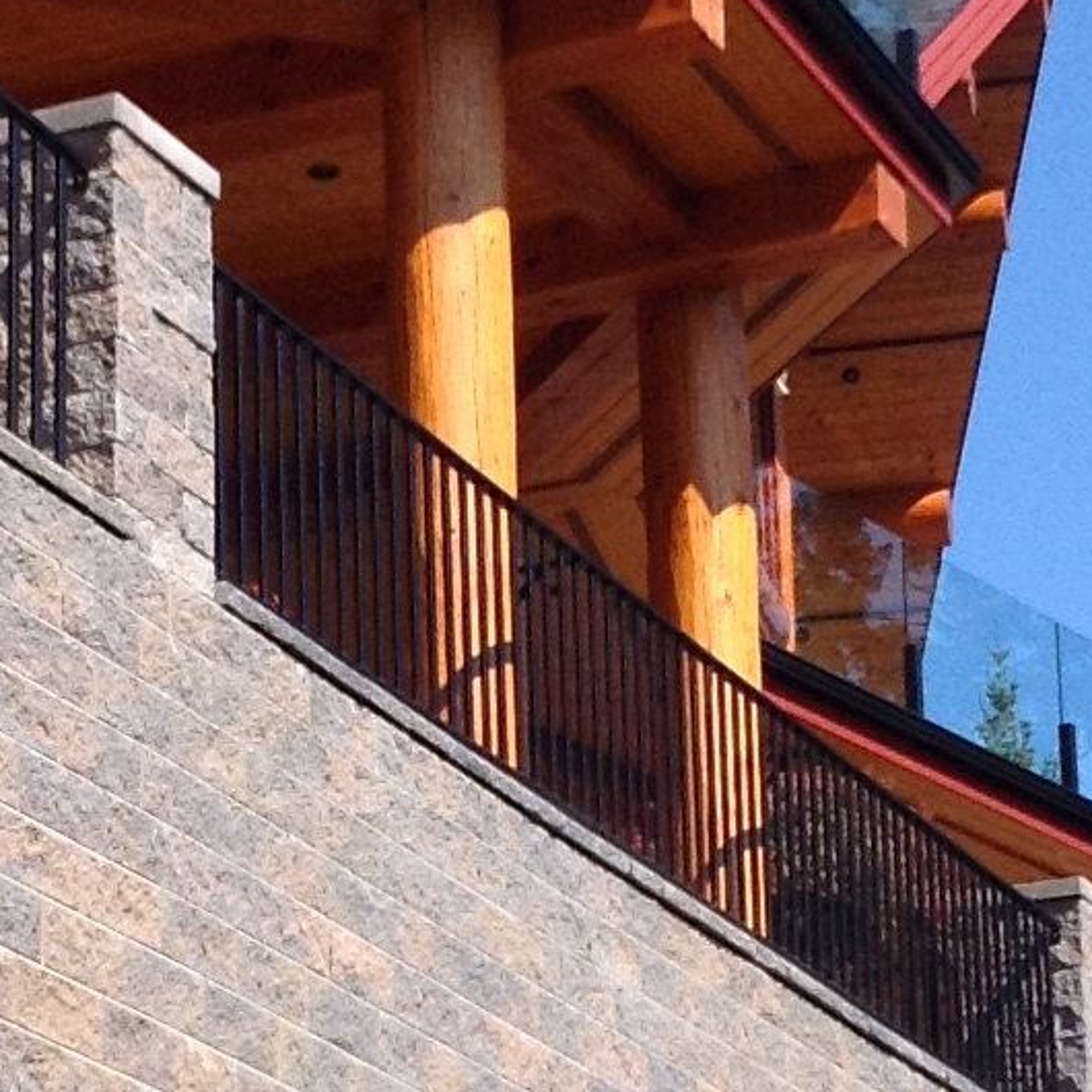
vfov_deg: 11.5
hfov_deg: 11.6
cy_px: 1100
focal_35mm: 151
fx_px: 5389
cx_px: 359
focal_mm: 4.28
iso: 50
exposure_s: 1/1592
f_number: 2.4
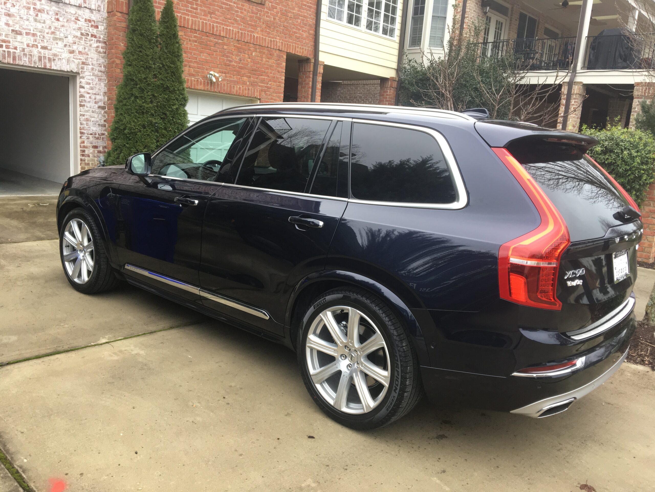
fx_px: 549
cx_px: 328
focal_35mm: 29
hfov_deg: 61.7
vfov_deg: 48.2
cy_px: 246
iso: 40
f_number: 2.2
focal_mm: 4.15
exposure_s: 1/120
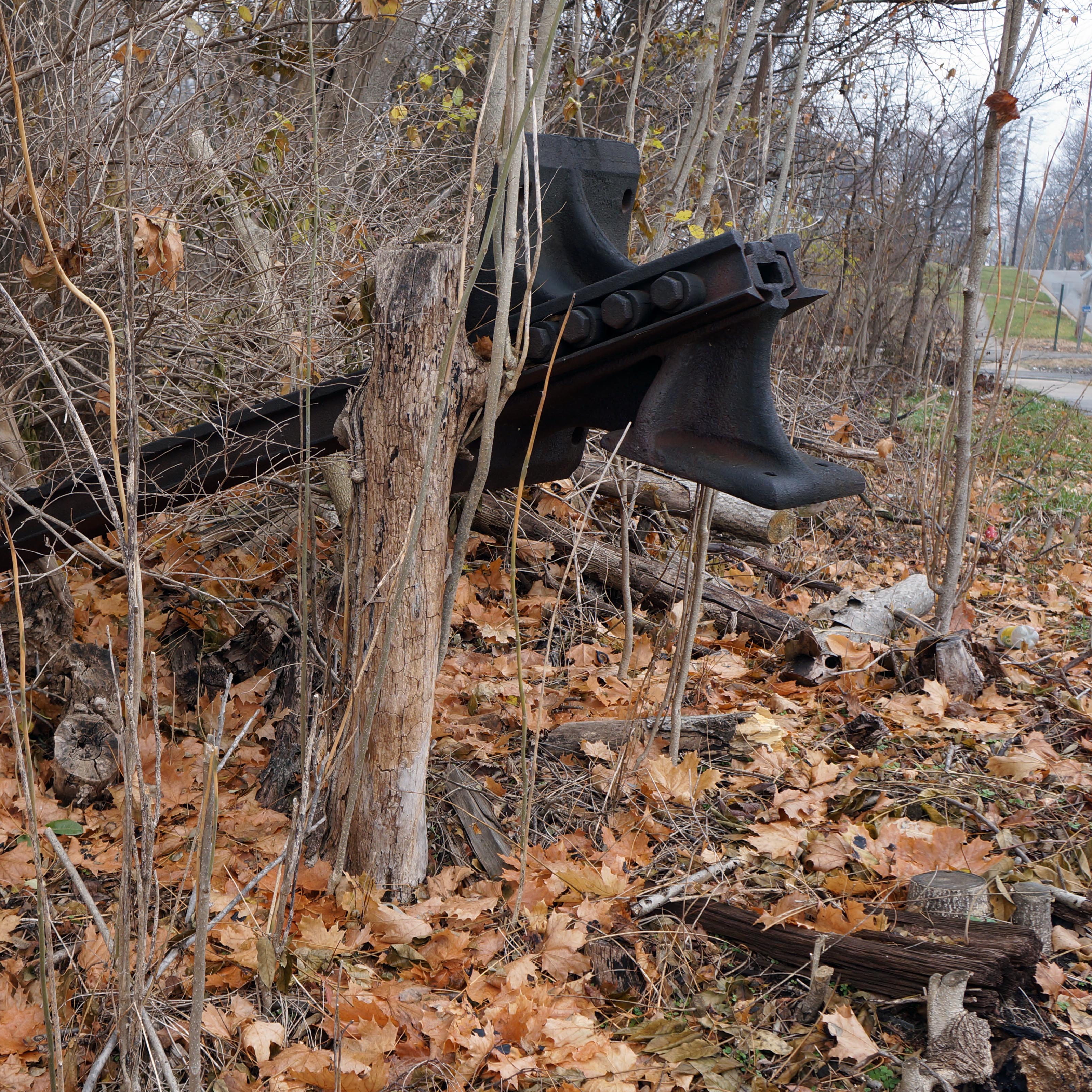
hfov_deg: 35.6
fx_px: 1677
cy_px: 551
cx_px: 335
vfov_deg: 36.1
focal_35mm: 47
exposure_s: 1/125
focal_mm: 24
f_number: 5.6
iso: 200
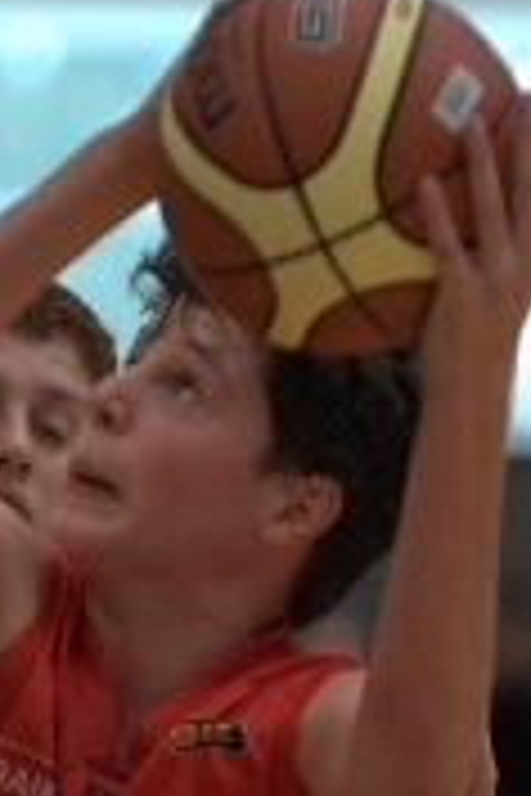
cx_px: 63
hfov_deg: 2.1
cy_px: 904
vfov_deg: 3.2
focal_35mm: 650
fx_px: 14380
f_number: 2.8
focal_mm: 150
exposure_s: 1/1000
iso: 3200
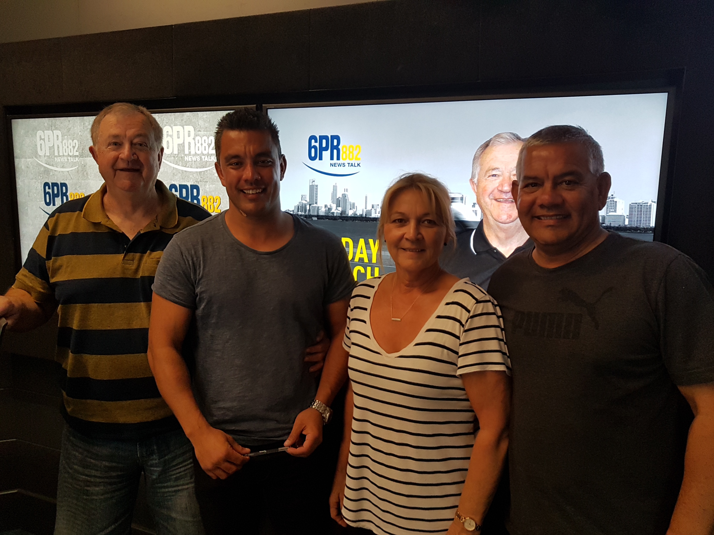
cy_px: 268
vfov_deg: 53.1
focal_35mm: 26
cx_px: 357
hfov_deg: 67.3
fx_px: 536
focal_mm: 4.2
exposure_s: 1/40
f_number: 1.7
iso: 160
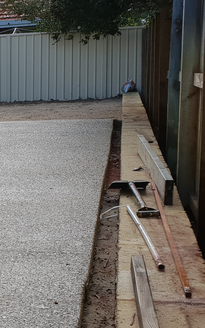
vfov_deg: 22.2
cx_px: -234
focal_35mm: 93
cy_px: 226
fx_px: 831
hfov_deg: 12.1
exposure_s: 1/425
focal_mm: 4.3
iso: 50
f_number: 2.4
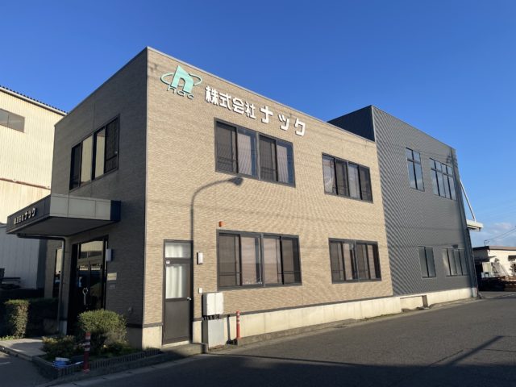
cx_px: 258
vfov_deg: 53.1
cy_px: 194
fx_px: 388
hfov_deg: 67.3
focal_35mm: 26
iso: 32
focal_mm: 4.2
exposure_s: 1/3205
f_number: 1.6
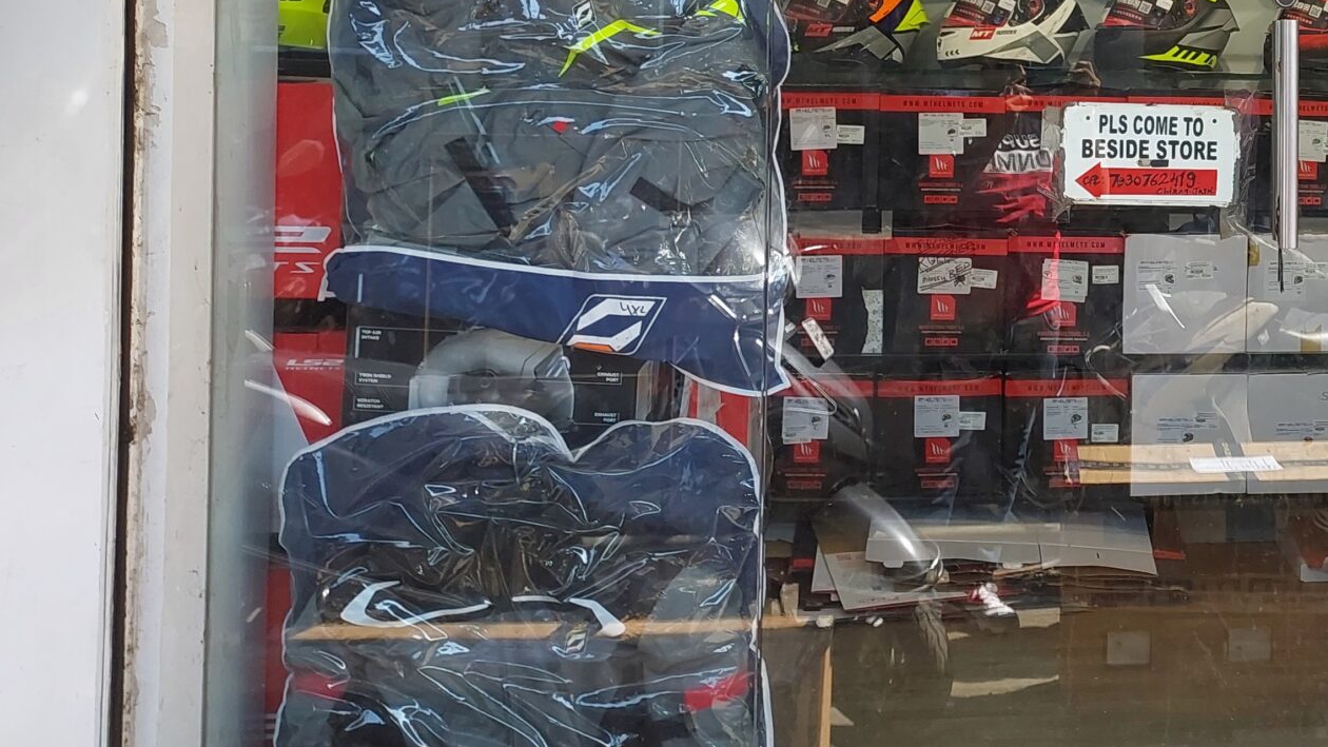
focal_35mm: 62
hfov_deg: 31.6
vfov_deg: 19.1
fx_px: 2183
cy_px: 104
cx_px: 1283
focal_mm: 5.32
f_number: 1.8
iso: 20
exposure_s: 1/100
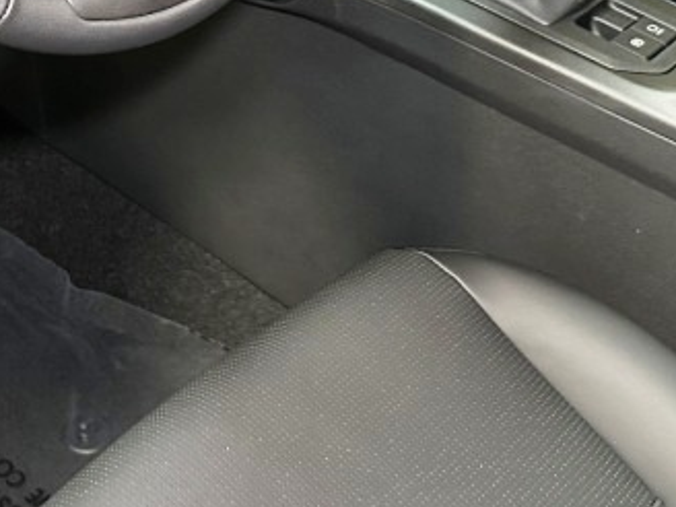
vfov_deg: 18.8
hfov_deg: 25.3
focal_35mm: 75
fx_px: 1465
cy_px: -60
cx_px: 89
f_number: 1.78
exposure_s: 1/30
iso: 1000
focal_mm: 6.86
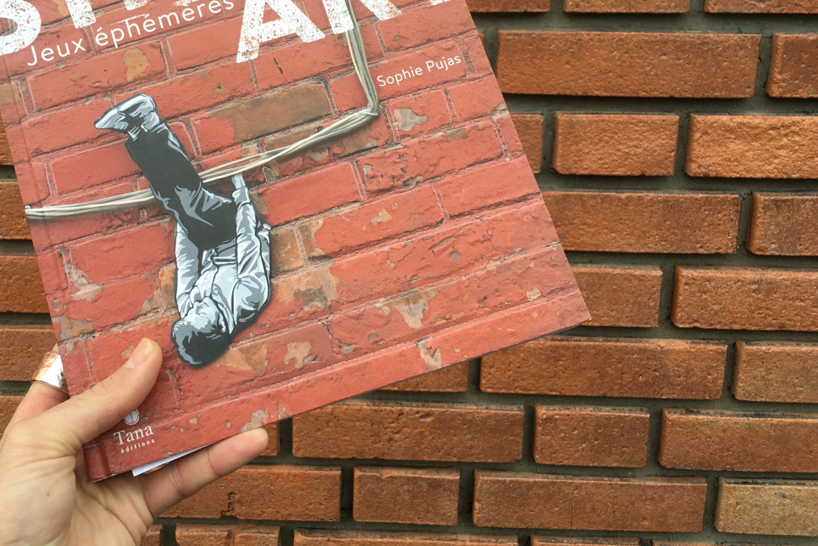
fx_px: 954
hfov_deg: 45.8
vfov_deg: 31.4
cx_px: 286
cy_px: 149
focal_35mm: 42
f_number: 2.2
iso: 25
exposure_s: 1/100
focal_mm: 4.15
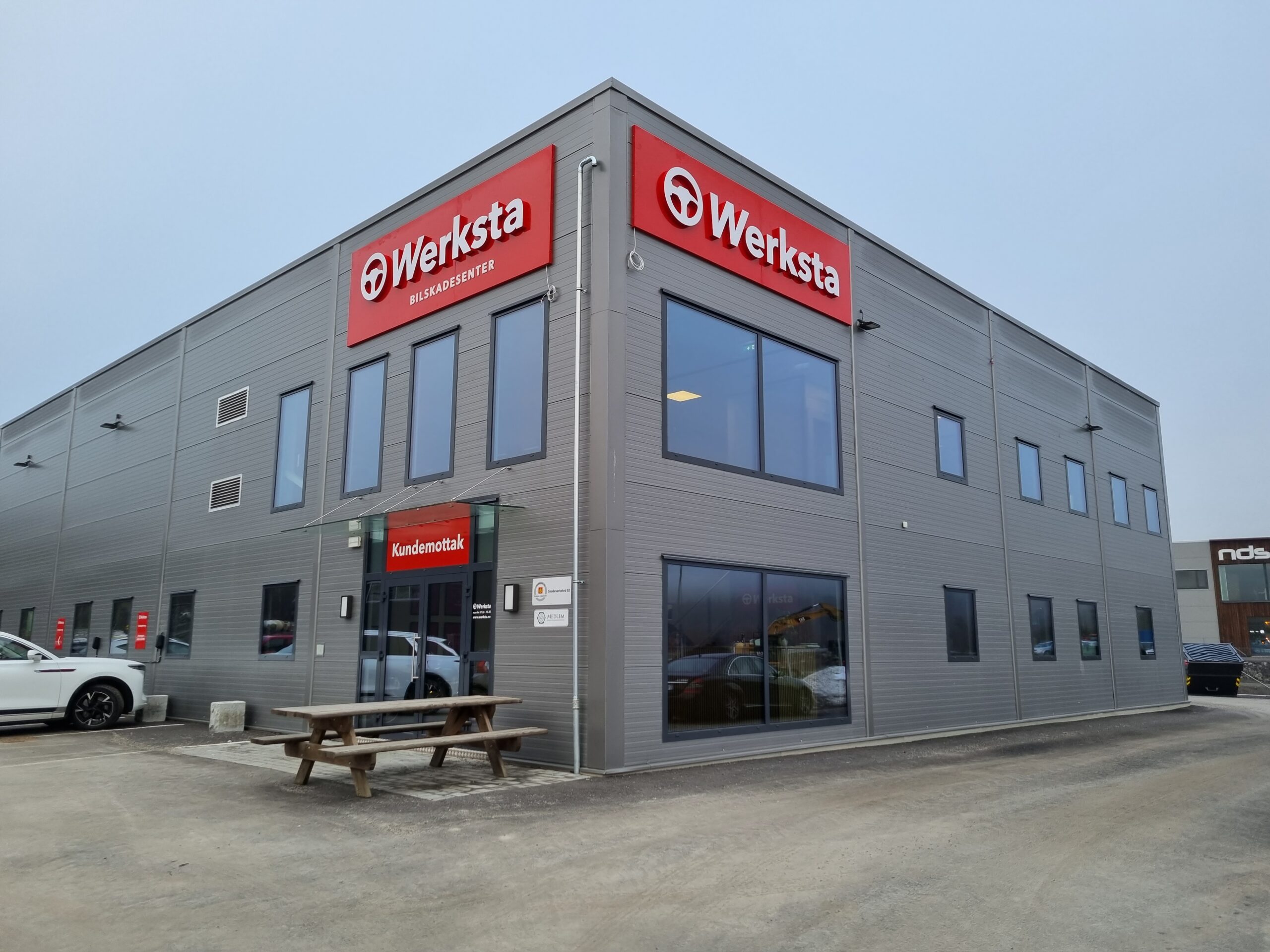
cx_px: 635
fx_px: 954
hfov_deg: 67.3
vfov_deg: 53.1
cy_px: 476
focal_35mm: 26
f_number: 1.8
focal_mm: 5.4
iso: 50
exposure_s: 1/403
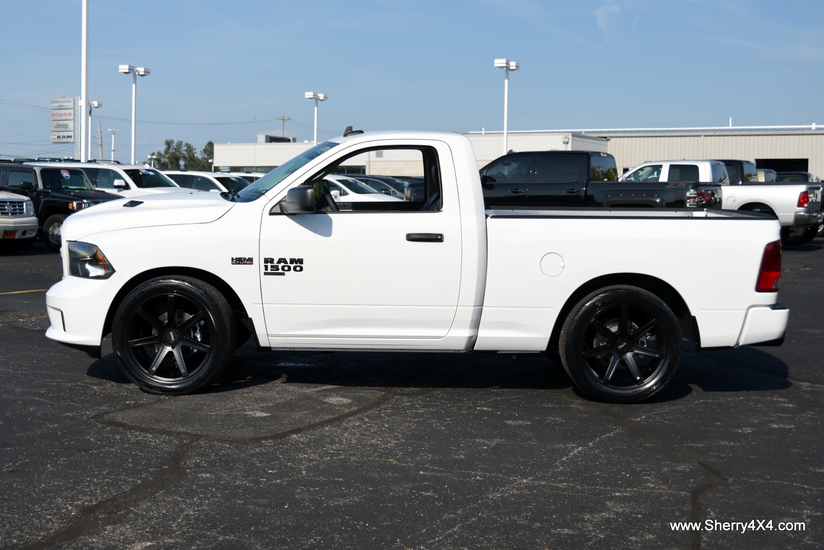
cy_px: 275
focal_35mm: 52
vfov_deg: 25.8
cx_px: 412
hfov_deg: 37.8
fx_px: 1202
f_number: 5.6
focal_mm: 35
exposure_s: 1/400
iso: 100
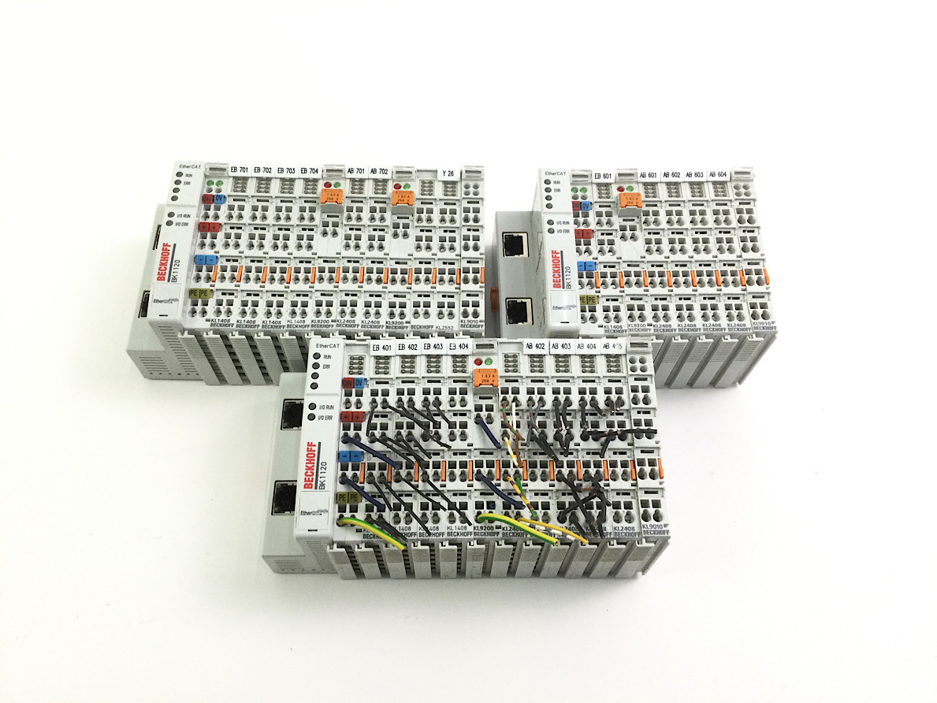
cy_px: 352
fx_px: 839
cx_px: 468
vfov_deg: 45.4
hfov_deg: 58.3
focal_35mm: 31
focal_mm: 3.3
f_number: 2.4
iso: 32
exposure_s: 1/33
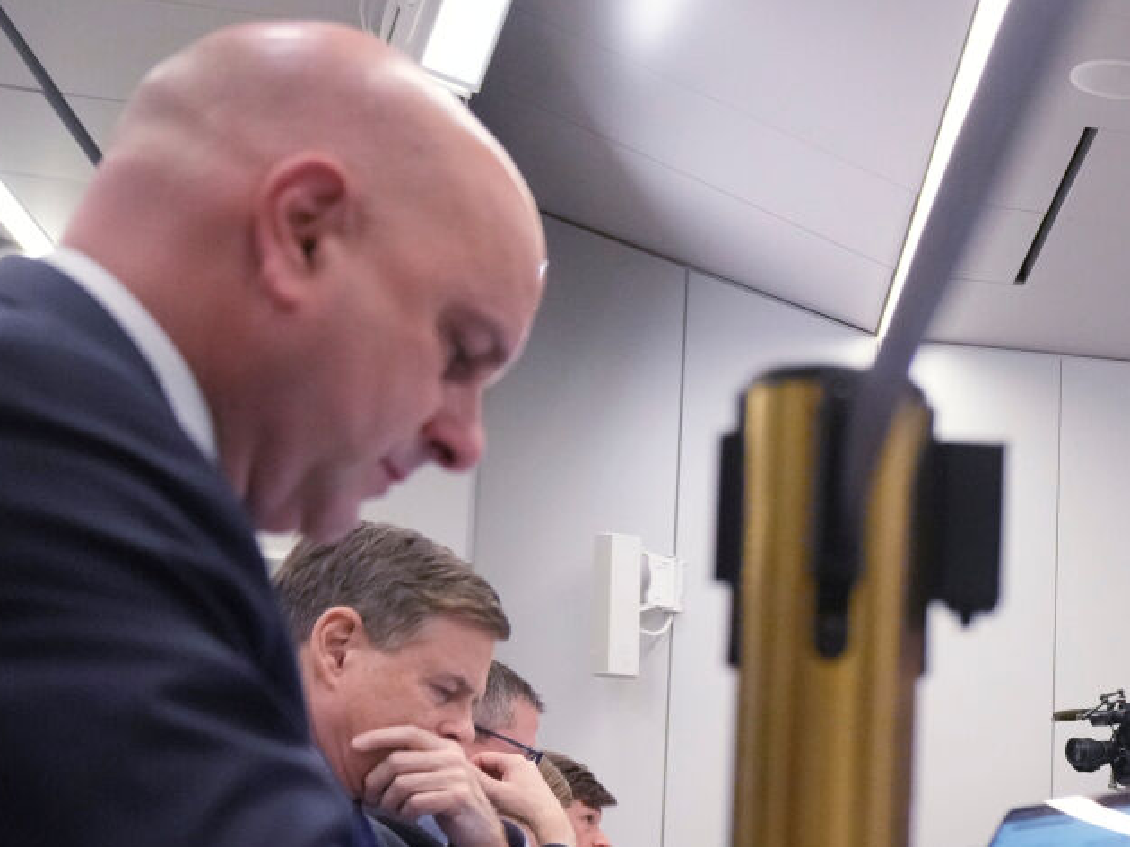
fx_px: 2284
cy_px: 749
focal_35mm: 70
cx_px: 1526
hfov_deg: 23.9
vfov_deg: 20.6
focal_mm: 26
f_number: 3.2
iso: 5000
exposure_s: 1/1000
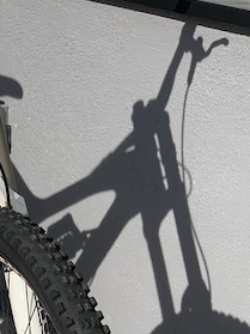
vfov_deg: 13.2
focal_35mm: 149
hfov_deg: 9.9
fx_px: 1436
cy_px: 251
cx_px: -5
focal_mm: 6
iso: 16
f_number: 2.4
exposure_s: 1/1453
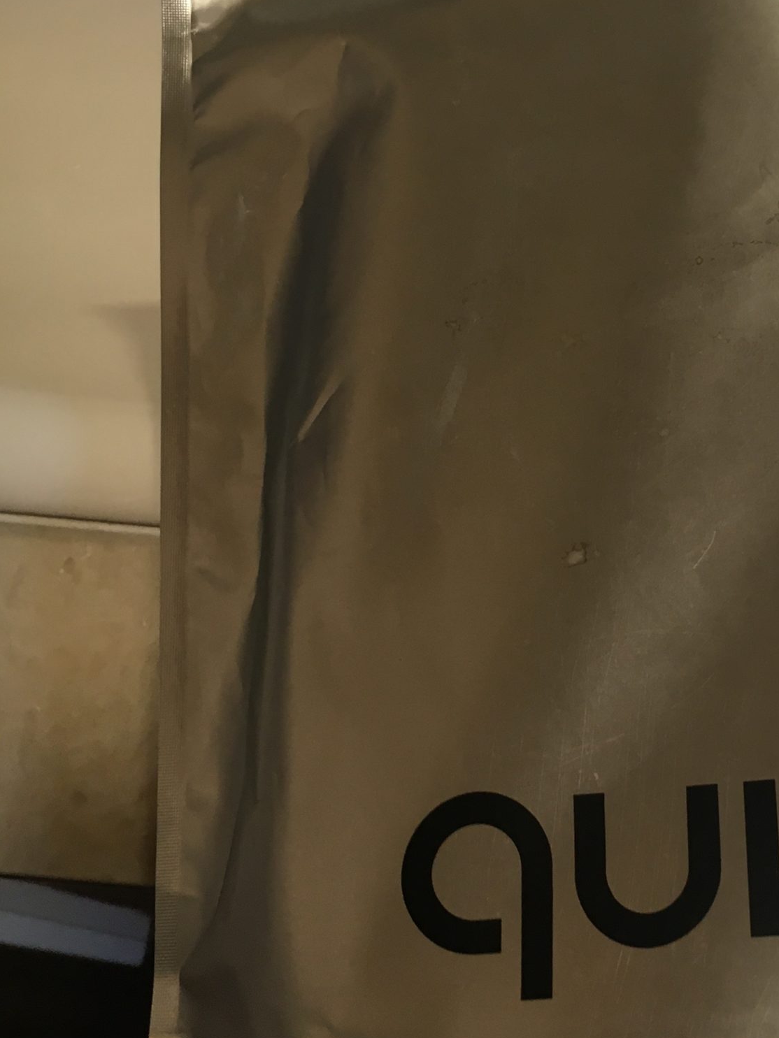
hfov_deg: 28.2
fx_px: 1500
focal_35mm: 50
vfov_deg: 38.1
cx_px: 669
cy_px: 454
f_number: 2.2
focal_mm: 4.15
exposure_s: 1/30
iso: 64
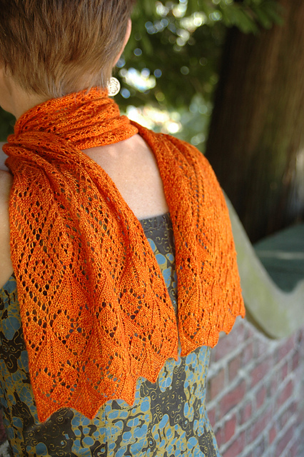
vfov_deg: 33.4
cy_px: 228
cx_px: 152
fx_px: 761
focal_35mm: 60
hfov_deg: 22.6
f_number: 4.5
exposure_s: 1/80
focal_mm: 40
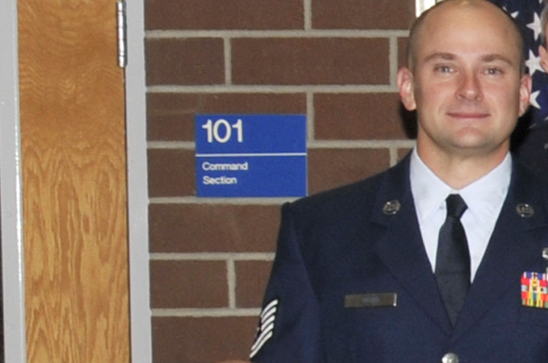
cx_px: 1561
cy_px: 568
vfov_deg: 5.3
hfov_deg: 7.3
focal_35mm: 254
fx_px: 3859
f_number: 9
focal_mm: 28
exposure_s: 1/60
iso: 200
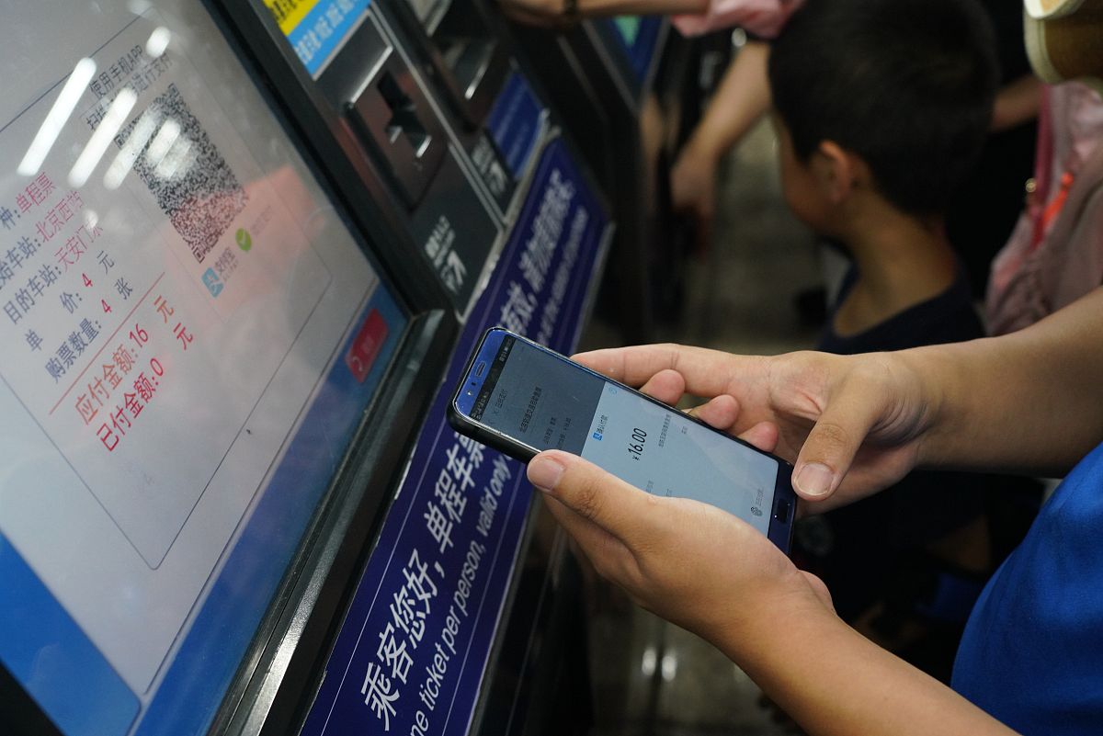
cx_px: 552
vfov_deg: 28.1
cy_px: 368
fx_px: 1471
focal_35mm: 48
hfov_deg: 41.1
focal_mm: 48
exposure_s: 1/80
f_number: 6.3
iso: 4000
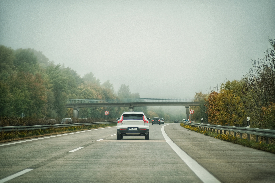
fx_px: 978
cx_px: 138
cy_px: 92
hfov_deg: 16.0
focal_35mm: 128
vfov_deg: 10.7
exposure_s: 1/2900
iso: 320
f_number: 1.8
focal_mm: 85
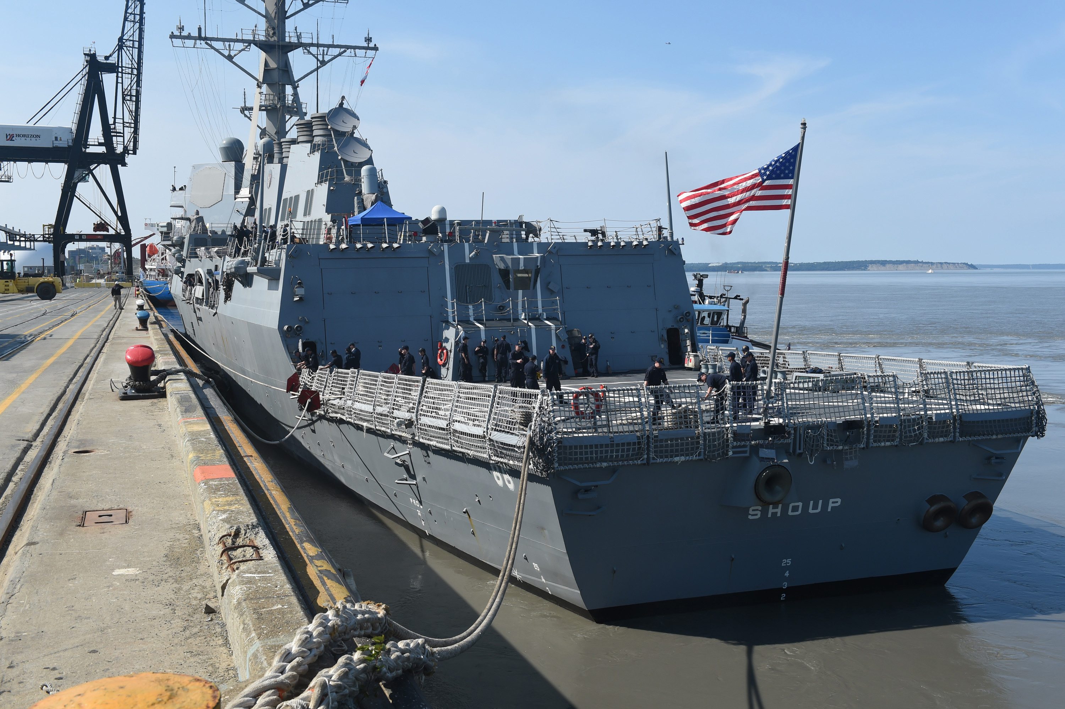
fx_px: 1124
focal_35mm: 38
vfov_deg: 35.0
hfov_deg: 50.7
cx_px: 532
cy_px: 354
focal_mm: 38
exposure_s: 1/500
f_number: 11
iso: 400
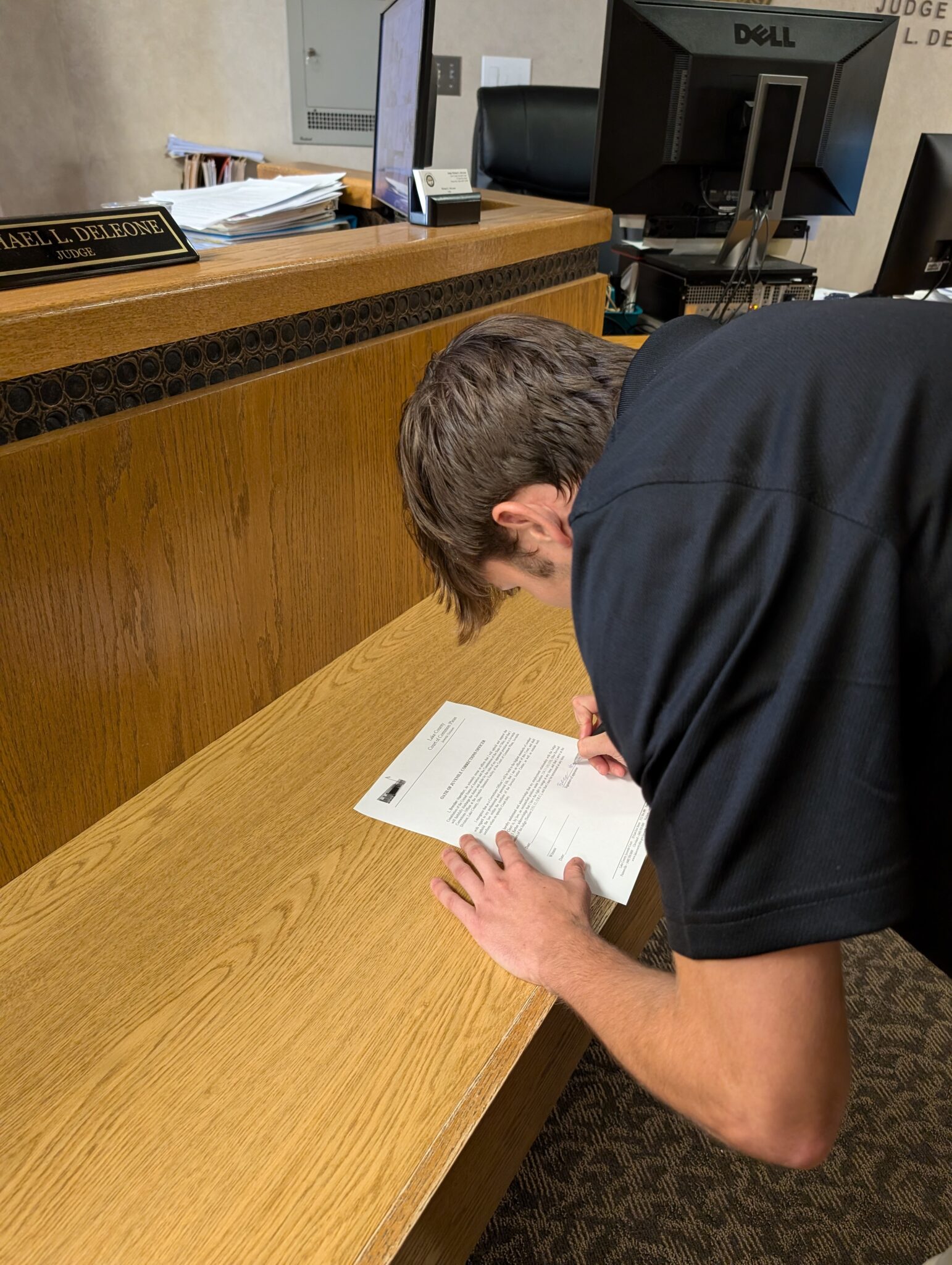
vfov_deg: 71.5
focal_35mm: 24
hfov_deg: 56.9
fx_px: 878
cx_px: 476
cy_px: 632
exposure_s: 1/120
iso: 721
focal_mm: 6.9
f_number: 1.68
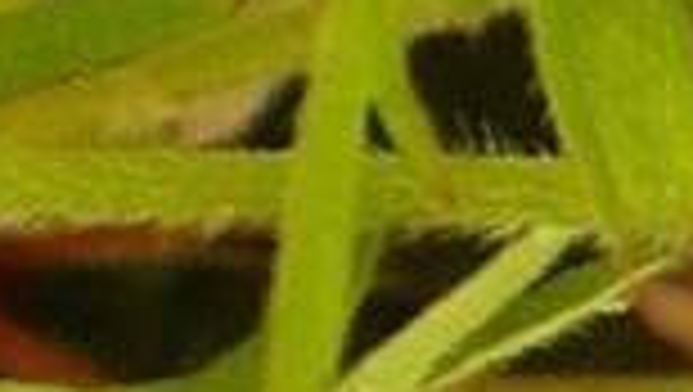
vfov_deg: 3.8
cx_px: -1022
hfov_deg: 6.8
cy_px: -1307
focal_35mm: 297
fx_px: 5463
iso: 100
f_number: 2.8
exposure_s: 1/125
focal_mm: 5.8
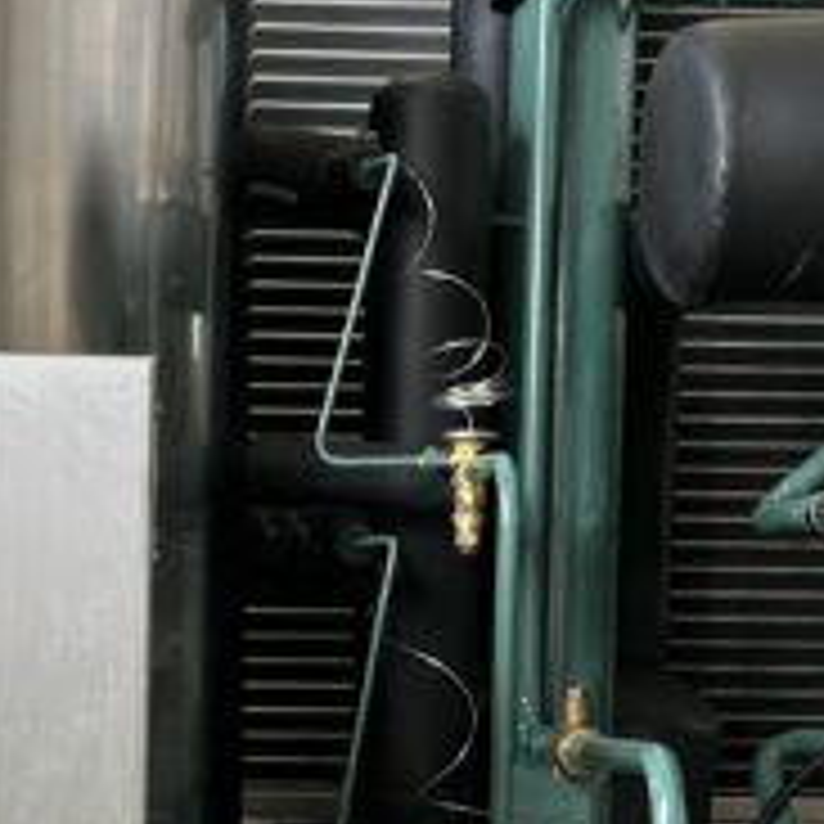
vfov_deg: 16.2
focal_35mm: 106
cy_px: 765
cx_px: 232
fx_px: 2855
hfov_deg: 16.4
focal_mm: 6.86
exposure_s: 1/121
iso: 64
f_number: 1.78
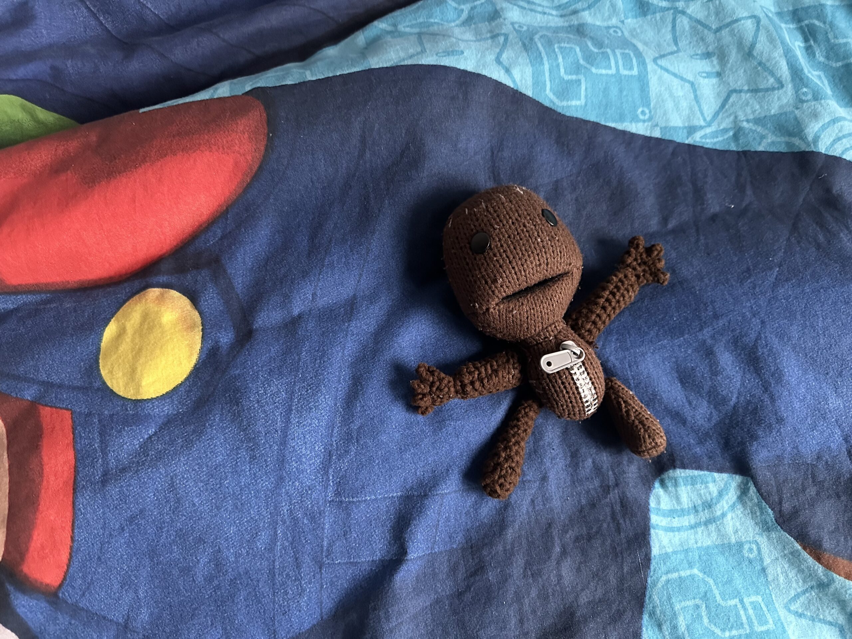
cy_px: 320
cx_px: 426
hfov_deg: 71.6
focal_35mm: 24
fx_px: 591
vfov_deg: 56.8
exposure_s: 1/36
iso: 1000
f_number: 1.78
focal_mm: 6.86
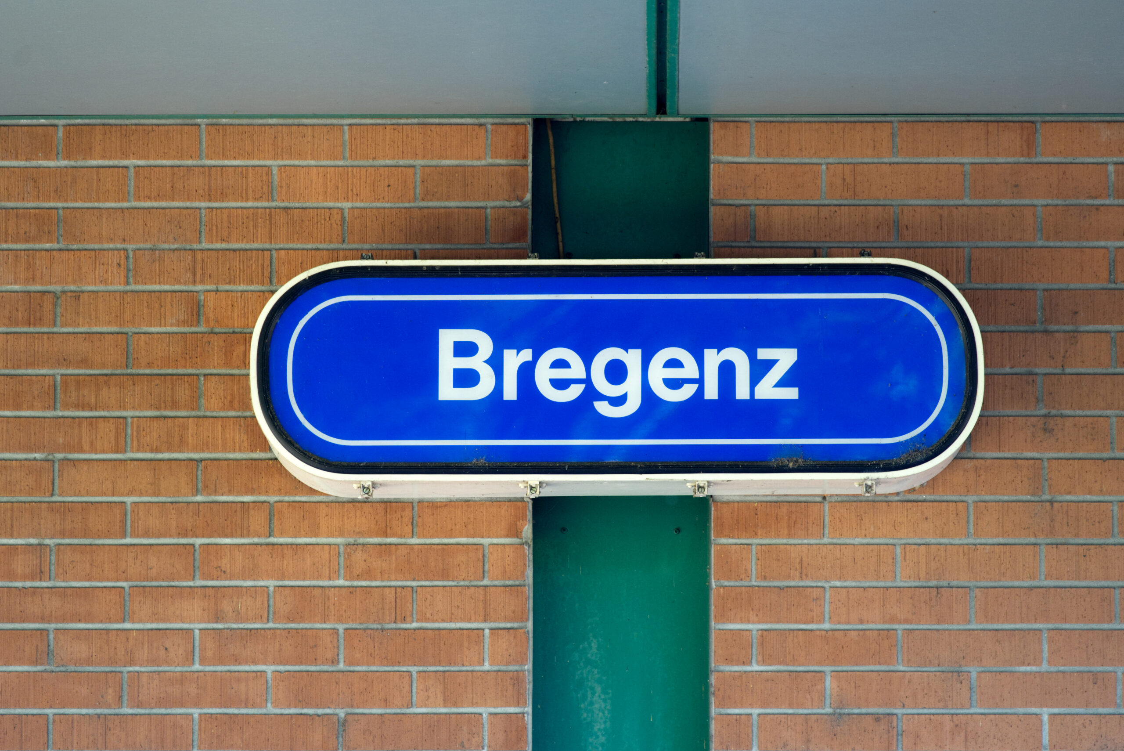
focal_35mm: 200
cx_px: 562
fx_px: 6248
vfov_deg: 6.9
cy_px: 376
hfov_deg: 10.3
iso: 1000
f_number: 4
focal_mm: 200
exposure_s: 1/250
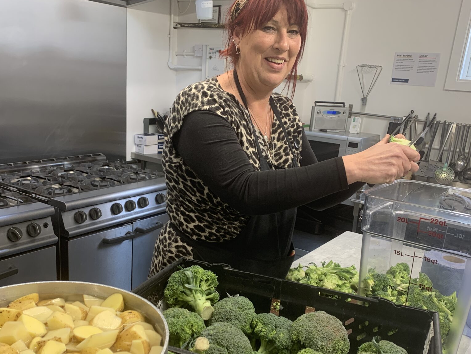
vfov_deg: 40.3
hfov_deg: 52.6
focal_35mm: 35
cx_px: 217
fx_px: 476
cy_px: 230
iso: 80
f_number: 1.8
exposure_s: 1/50
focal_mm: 4.25
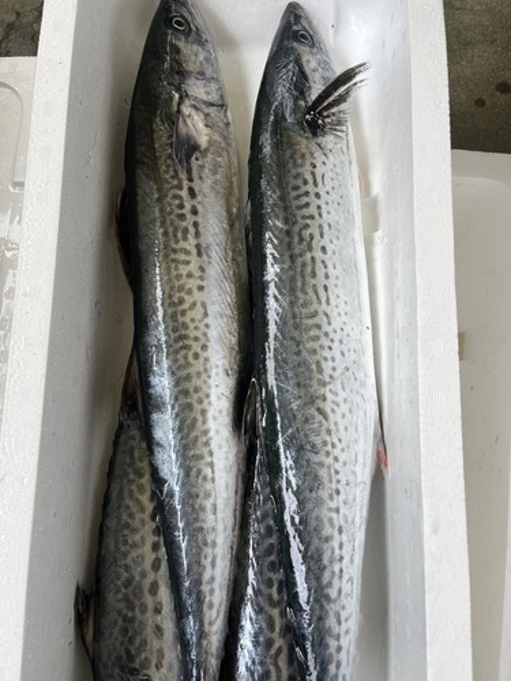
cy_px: 340
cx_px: 256
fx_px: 512
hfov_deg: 53.1
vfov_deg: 67.3
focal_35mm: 26
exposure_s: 1/122
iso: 50
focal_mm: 5.1
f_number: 1.6
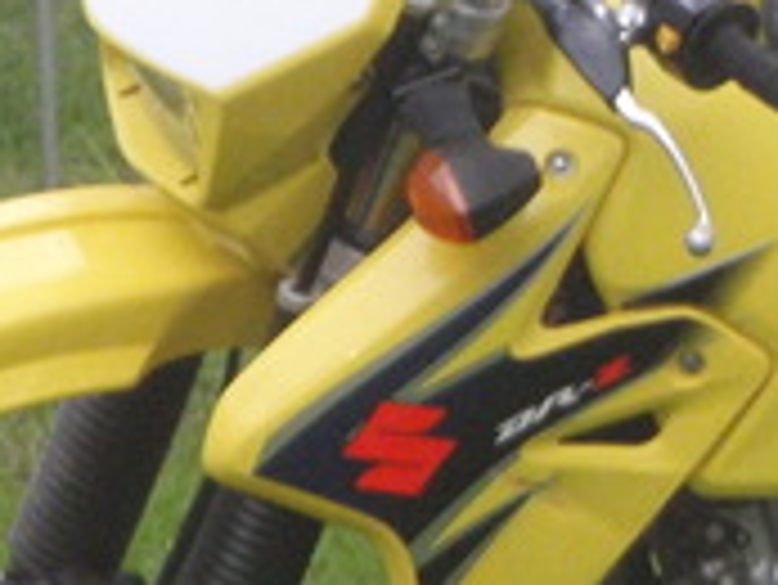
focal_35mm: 472
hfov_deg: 4.2
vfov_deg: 3.2
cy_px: 572
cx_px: 1142
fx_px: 10616
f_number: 5.1
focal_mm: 18.2
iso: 320
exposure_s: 1/100
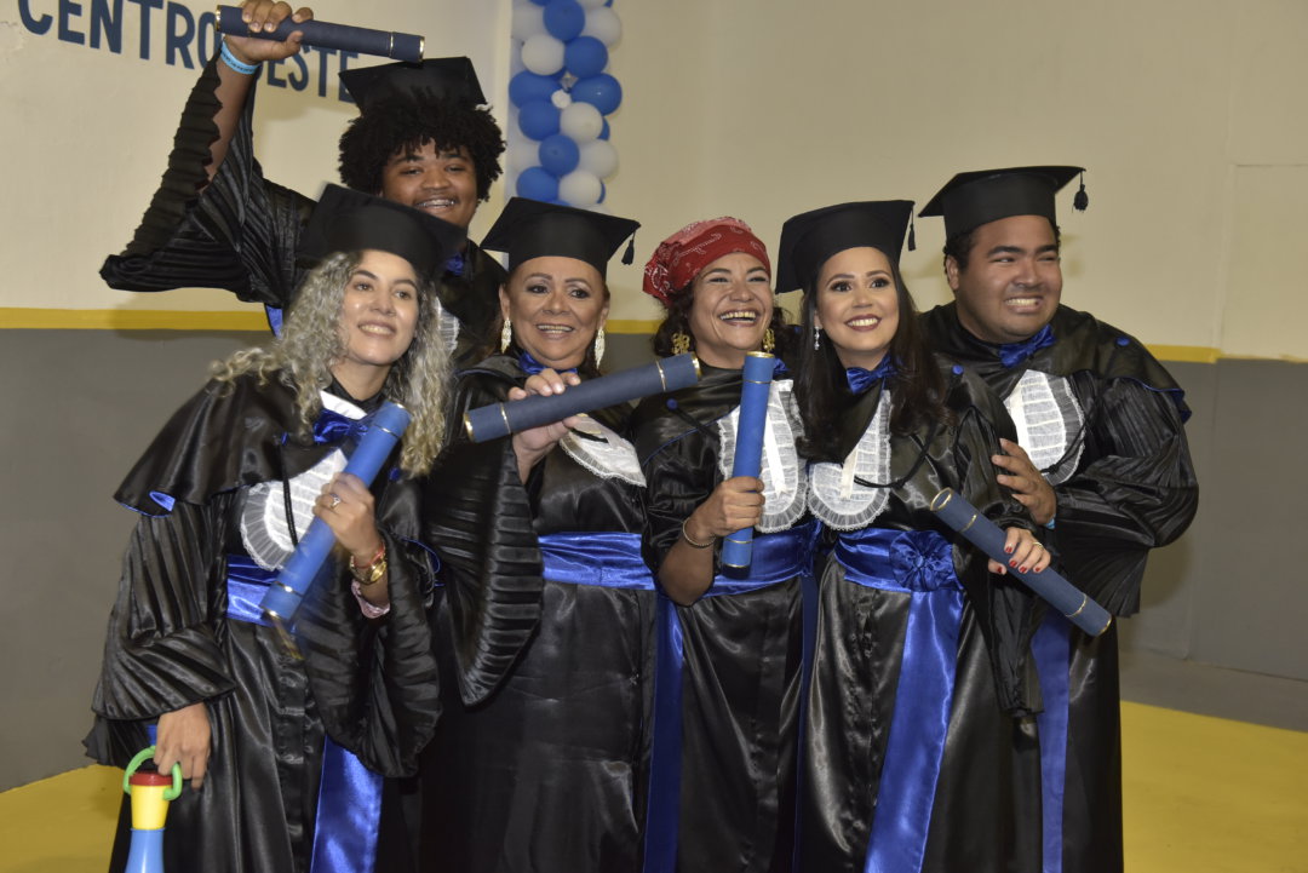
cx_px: 654
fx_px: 1599
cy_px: 436
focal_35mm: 44
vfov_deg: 30.5
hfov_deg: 44.5
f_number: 5.6
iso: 2500
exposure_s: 1/30
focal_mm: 44
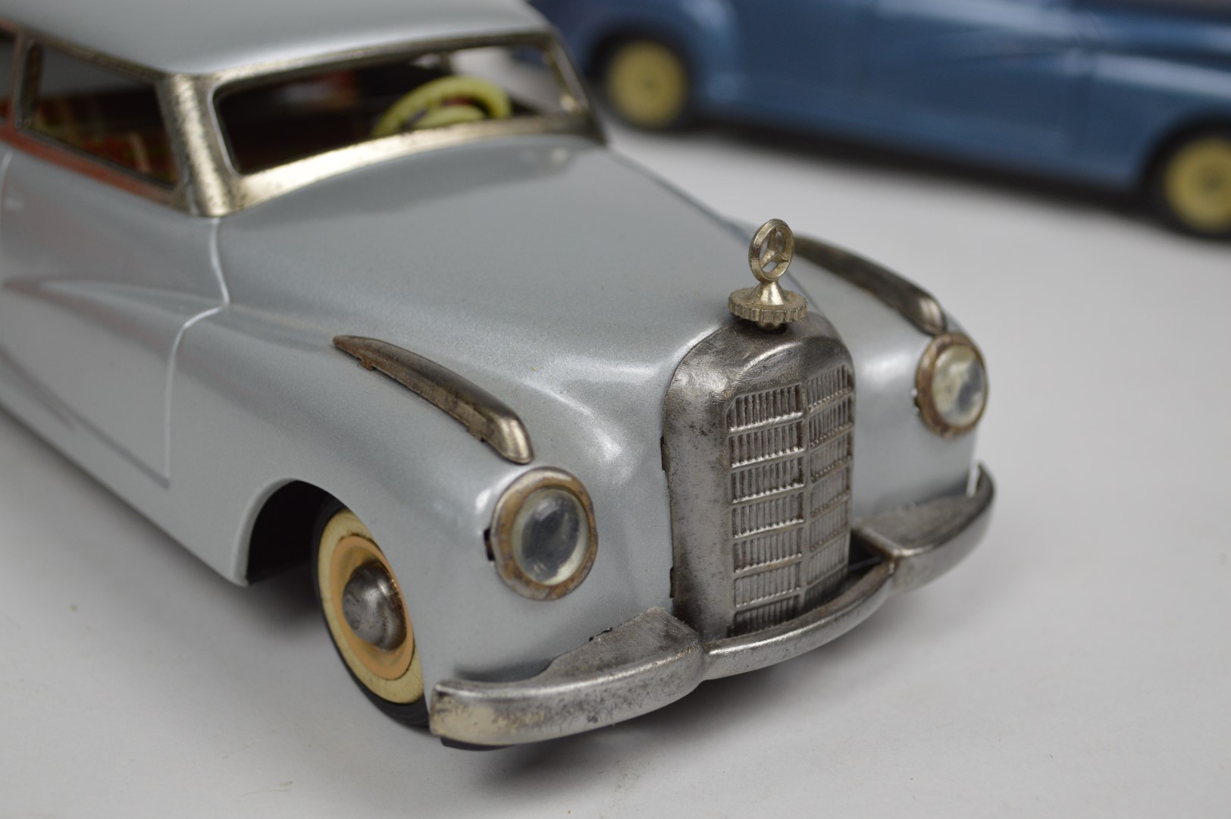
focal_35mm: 52
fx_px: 1794
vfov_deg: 25.7
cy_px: 410
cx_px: 616
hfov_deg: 37.9
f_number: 5
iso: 400
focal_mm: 35
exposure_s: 1/100
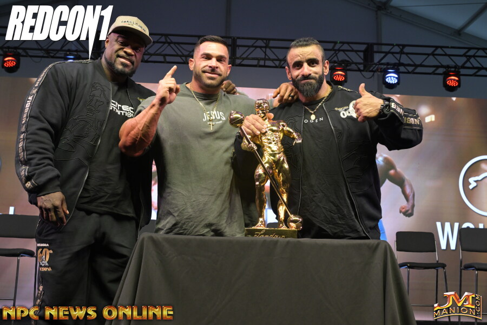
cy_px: 162
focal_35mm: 41
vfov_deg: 32.6
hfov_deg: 47.4
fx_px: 555
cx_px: 244
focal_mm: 41
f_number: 8
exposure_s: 1/100
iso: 2000
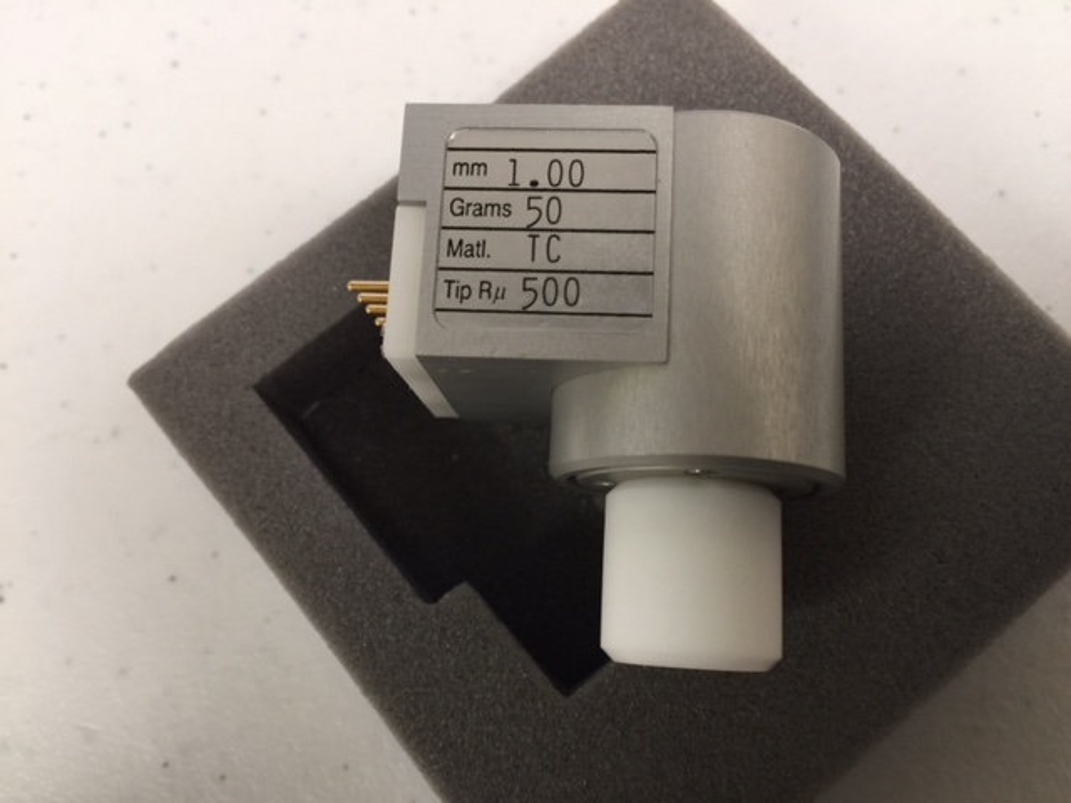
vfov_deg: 48.2
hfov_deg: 61.7
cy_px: 402
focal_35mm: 29
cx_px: 536
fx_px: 897
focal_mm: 4.15
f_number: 2.2
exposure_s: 1/15
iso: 32
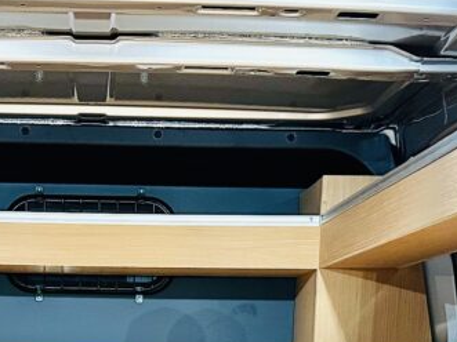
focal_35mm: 87
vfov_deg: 15.6
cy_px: 516
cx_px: 109
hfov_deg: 22.3
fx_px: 1148
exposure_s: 1/50
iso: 320
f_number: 1.78
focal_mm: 6.86
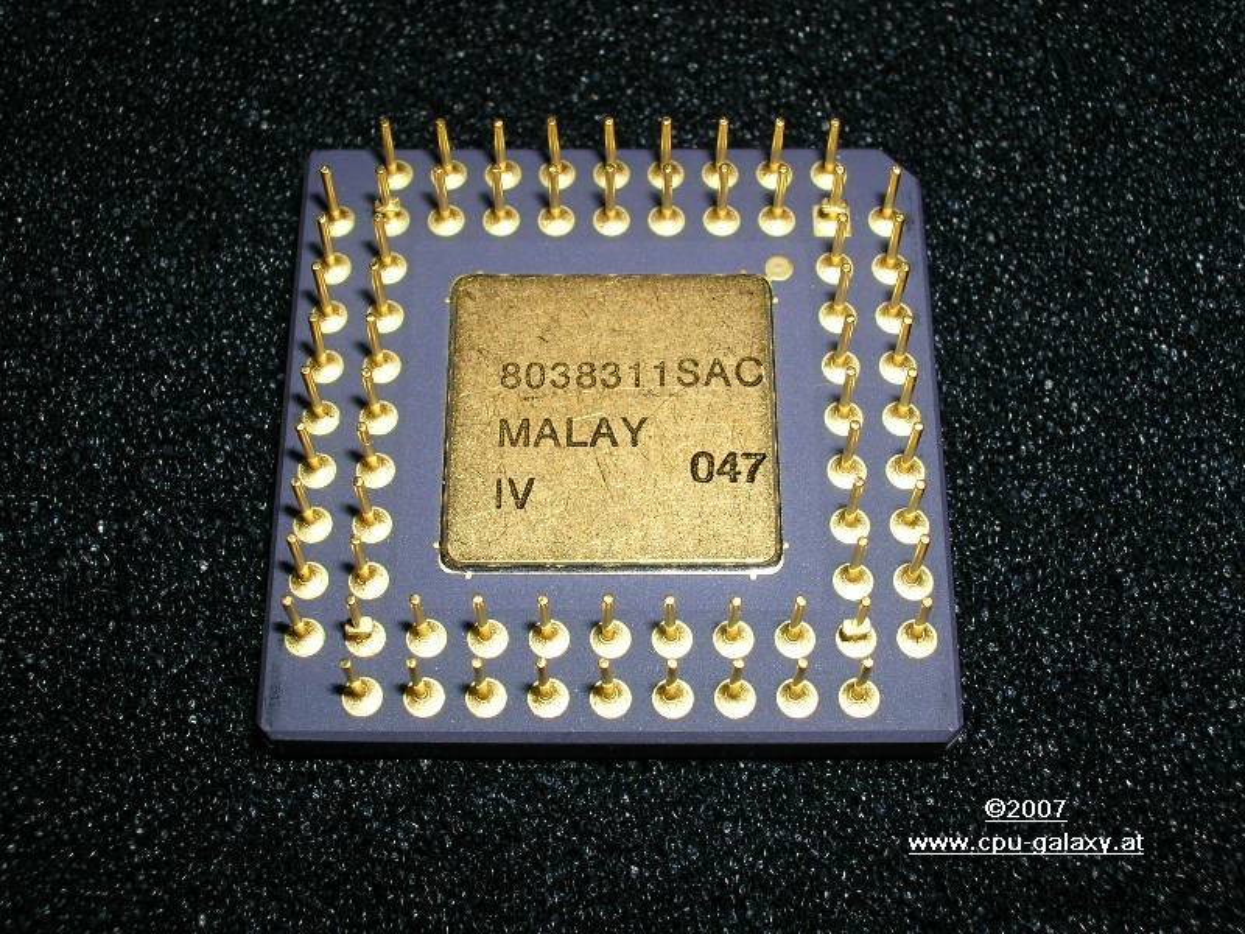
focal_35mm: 50
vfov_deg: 29.1
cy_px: 467
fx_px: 1798
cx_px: 622
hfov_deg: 38.2
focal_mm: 8.4
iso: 50
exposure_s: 1/60.1
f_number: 5.6
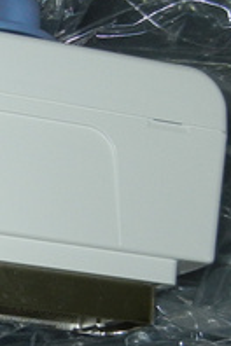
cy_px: 278
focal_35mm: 126
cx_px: -126
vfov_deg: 16.1
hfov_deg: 10.5
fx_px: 1213
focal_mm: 5.4
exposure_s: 1/30
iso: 200
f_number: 3.5
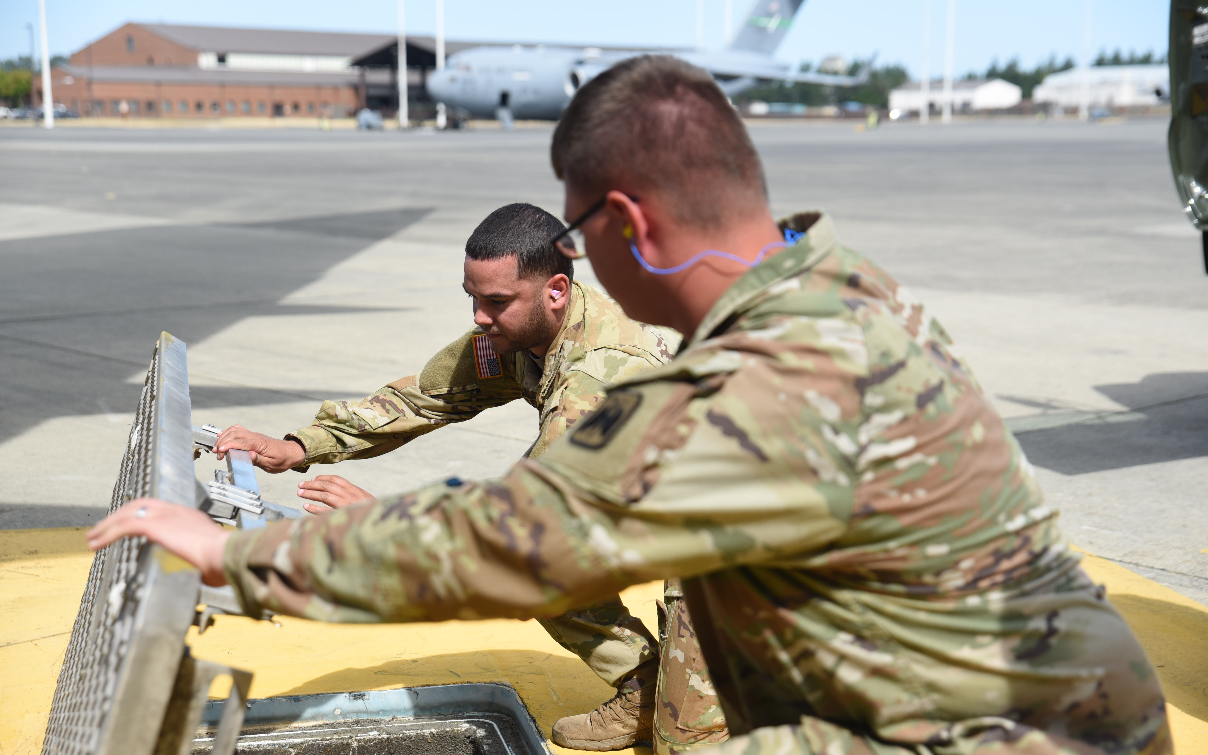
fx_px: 1876
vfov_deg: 22.7
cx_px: 603
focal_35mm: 57
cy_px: 409
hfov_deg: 35.7
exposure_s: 1/2000
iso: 320
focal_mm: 55
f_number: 3.2
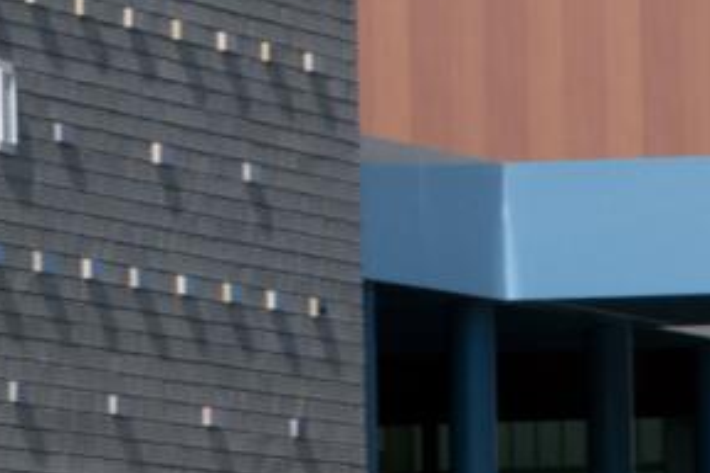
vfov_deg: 1.6
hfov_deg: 2.4
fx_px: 17098
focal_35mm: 867
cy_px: -16
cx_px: 25
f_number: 25
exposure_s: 1/200
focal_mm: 125
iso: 400
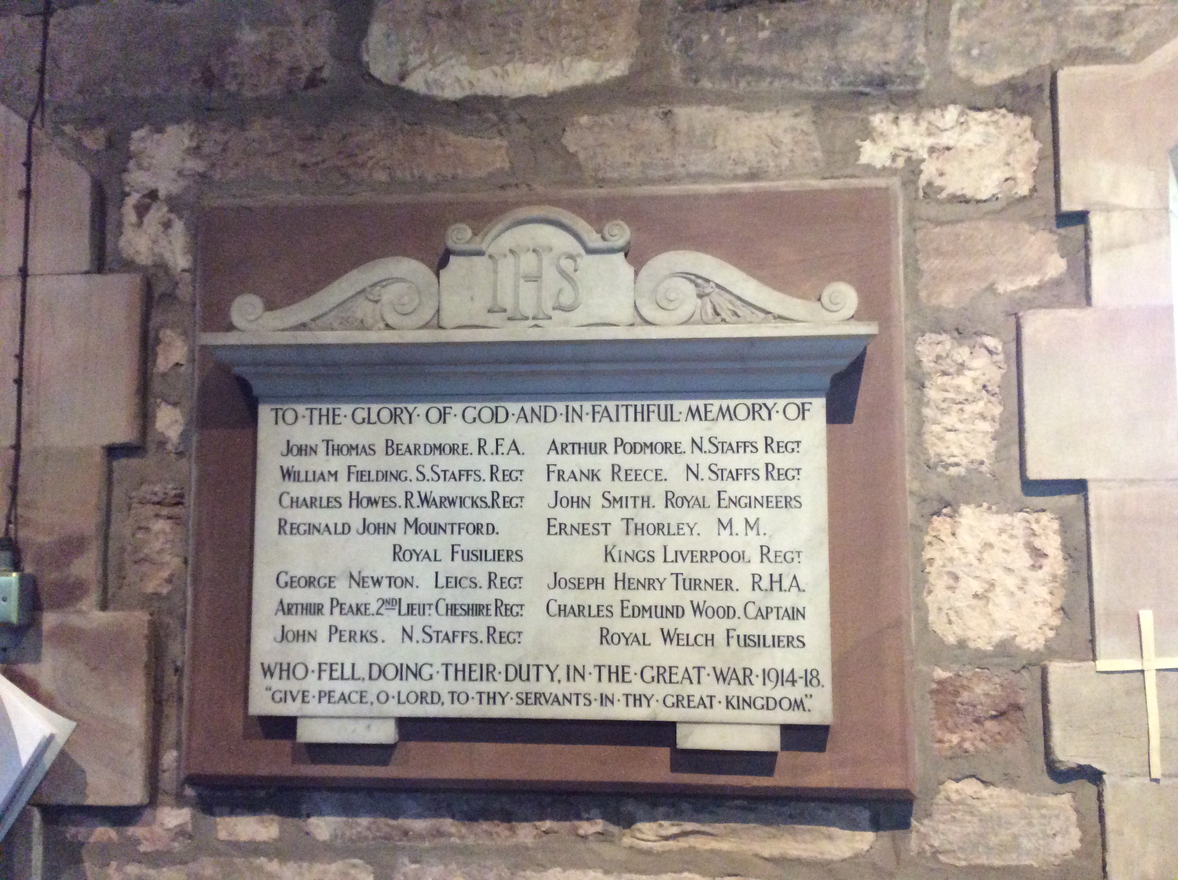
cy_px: 440
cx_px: 589
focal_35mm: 32
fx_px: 1087
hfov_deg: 56.9
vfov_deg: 44.1
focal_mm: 3.3
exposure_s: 1/17
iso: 320
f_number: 2.4
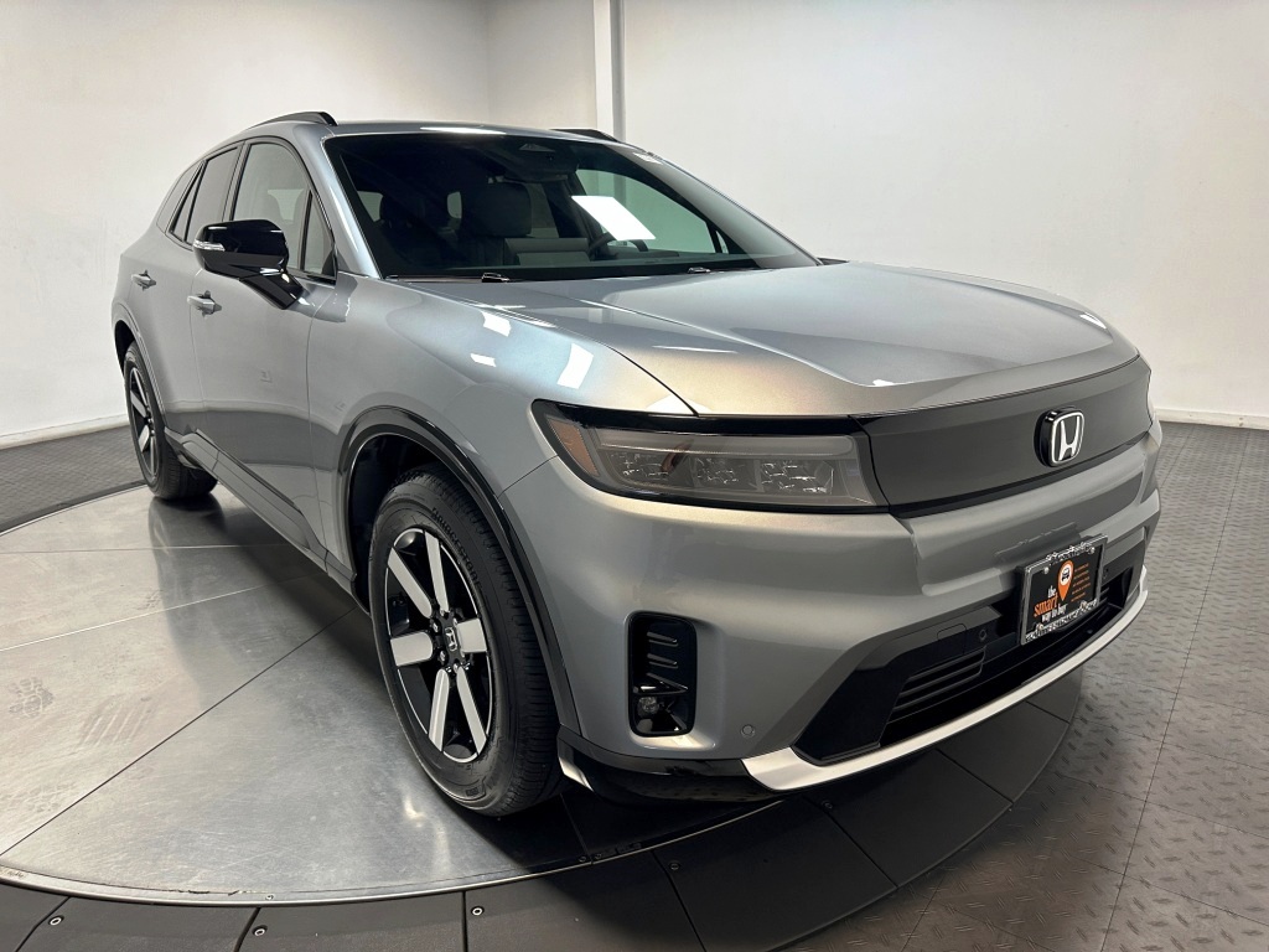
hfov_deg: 71.6
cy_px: 476
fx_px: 880
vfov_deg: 56.8
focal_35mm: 24
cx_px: 634
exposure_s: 1/60
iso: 250
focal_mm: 6.86
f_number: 1.78
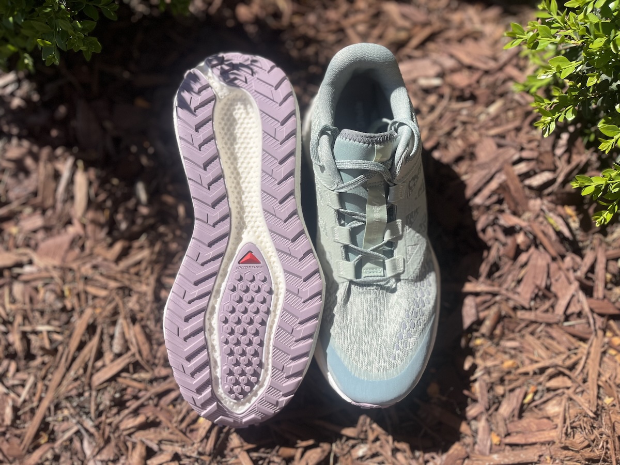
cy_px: 232
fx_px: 466
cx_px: 310
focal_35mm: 26
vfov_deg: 53.1
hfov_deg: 67.3
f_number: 1.6
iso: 50
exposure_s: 1/4149
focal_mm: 5.1
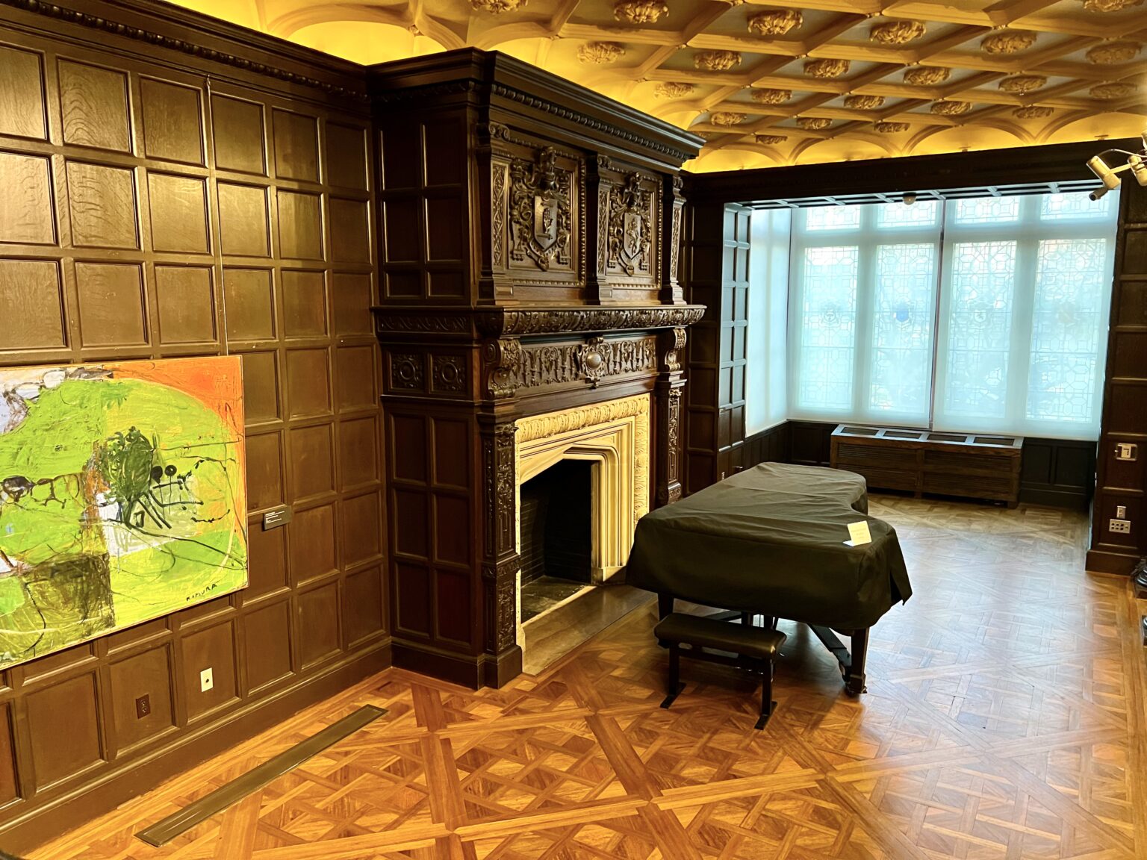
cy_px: 430
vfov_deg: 53.1
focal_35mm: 26
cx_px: 574
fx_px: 862
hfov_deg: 67.3
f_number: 1.5
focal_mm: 5.7
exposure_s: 1/60
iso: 500
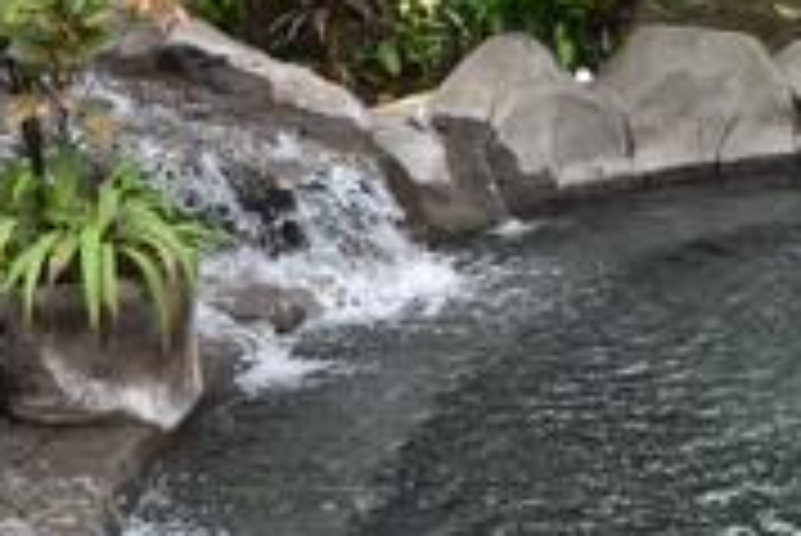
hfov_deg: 26.8
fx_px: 1626
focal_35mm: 73
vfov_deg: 18.6
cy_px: 408
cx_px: 702
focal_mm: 18
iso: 400
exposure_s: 1/200
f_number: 7.1
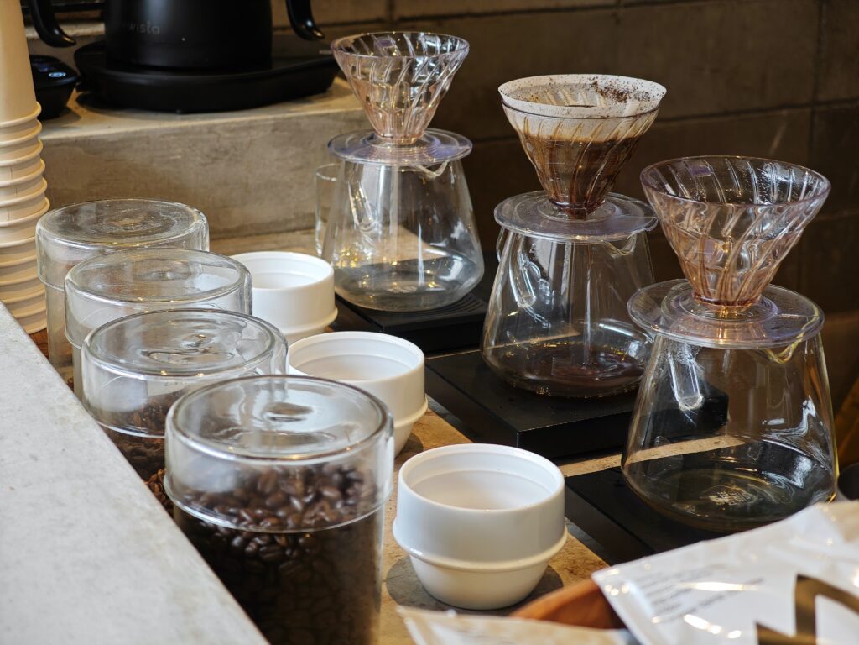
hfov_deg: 26.0
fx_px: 1861
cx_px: 430
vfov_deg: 19.6
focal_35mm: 75
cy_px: 322
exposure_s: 1/120
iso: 200
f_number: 1.8
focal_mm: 12.28
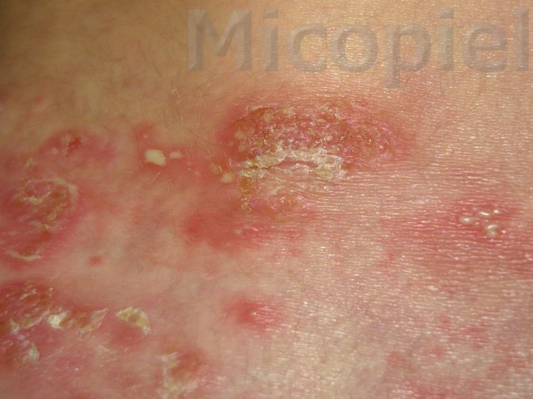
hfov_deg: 36.2
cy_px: 200
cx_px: 266
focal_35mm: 53
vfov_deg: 27.5
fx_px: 816
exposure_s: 1/30
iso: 100
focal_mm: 5.5
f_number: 2.8
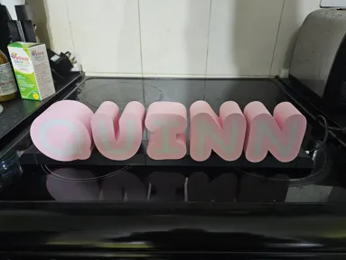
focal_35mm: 24
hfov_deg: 71.5
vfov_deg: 56.9
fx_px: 240
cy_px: 125
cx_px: 180
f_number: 1.7
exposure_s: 1/25
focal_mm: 6.3
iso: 640
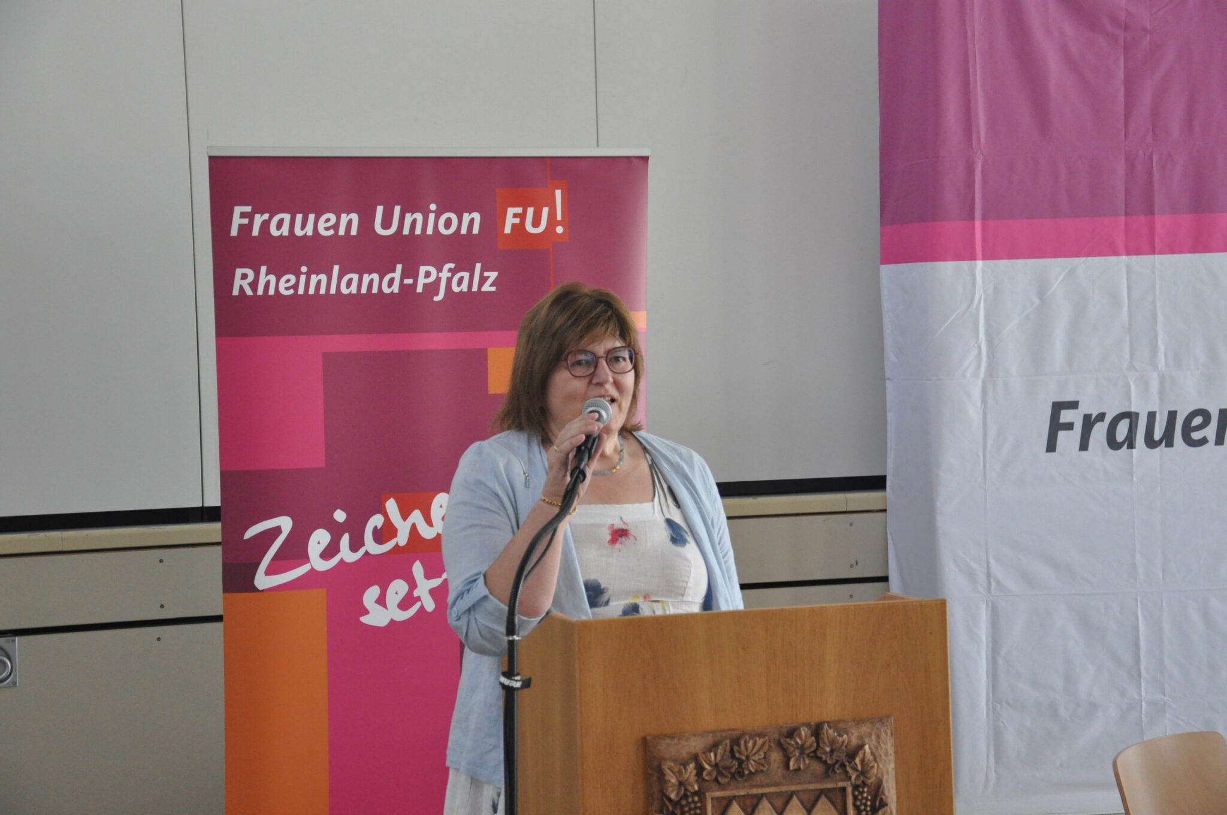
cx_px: 614
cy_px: 408
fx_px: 2961
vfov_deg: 15.7
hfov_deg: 23.4
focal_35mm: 87
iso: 1600
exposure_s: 1/90
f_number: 5
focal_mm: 58
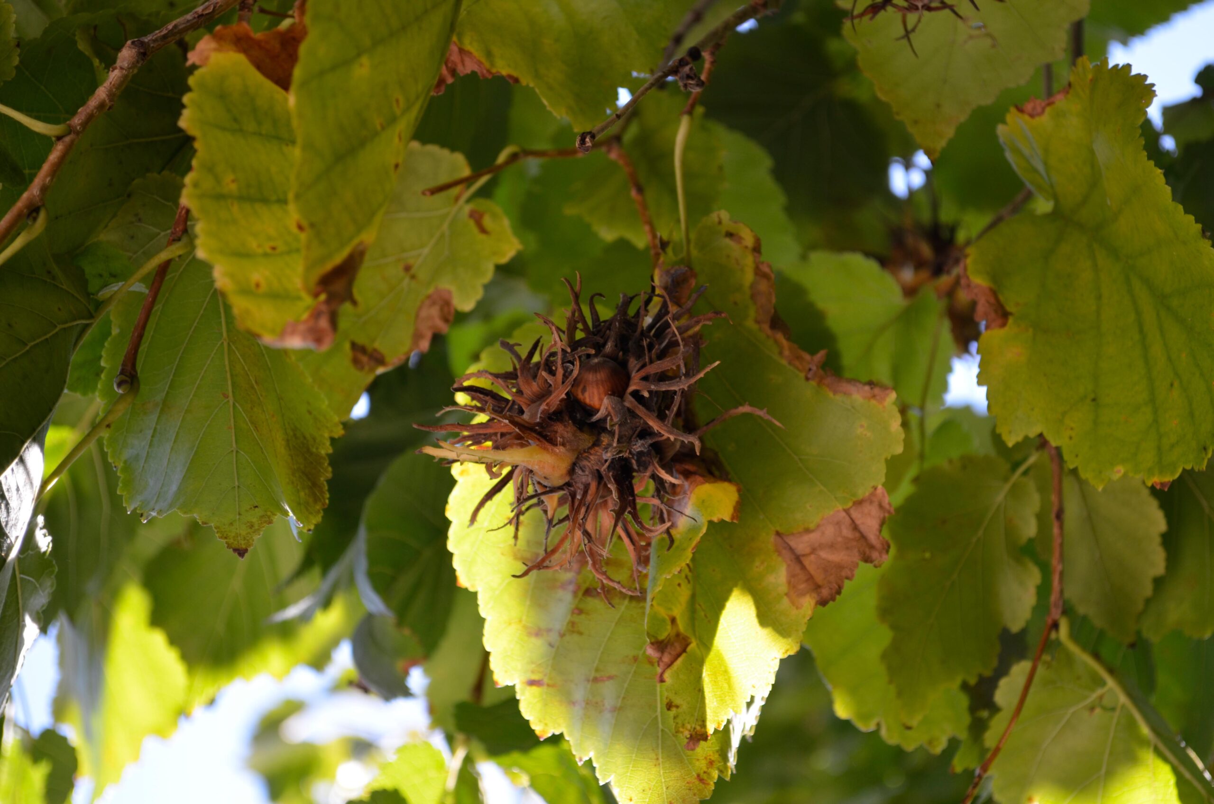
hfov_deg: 24.7
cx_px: 607
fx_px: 2777
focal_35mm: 82
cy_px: 402
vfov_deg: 16.5
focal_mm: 55
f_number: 5.6
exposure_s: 1/125
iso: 200
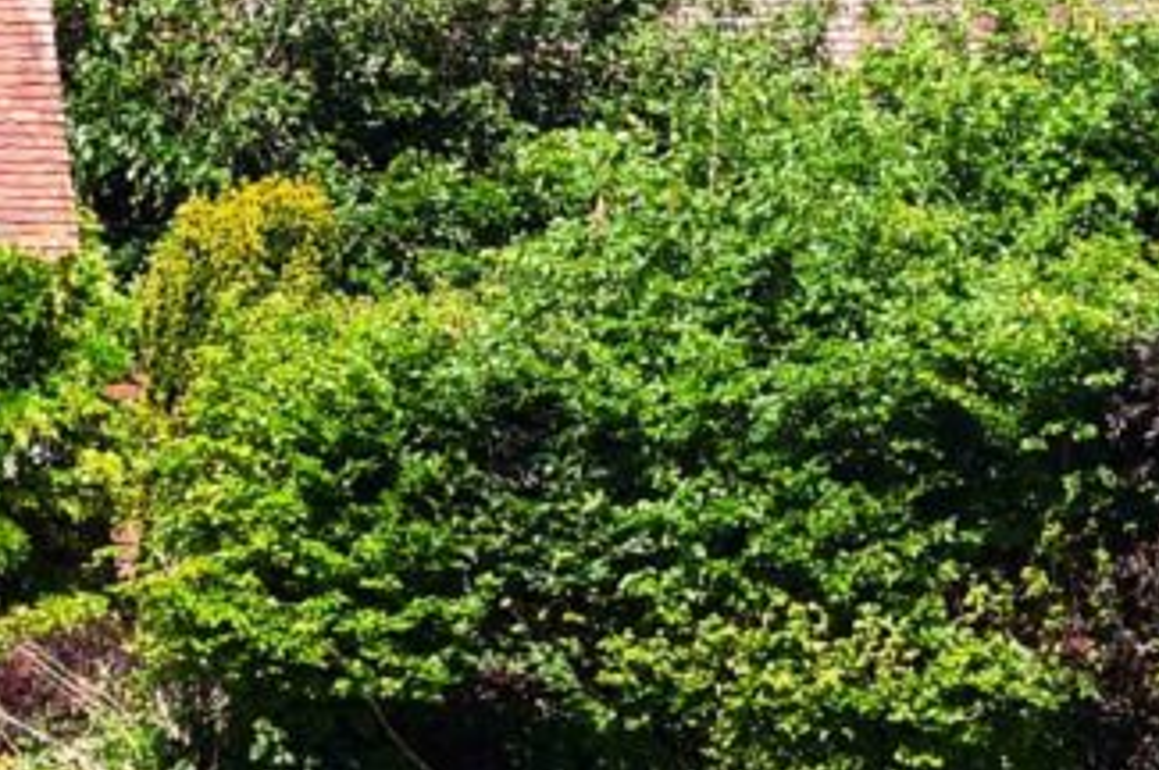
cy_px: -1003
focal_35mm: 1136
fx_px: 36535
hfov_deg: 1.8
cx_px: -806
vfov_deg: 1.2
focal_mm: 120
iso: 125
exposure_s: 1/250
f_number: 8
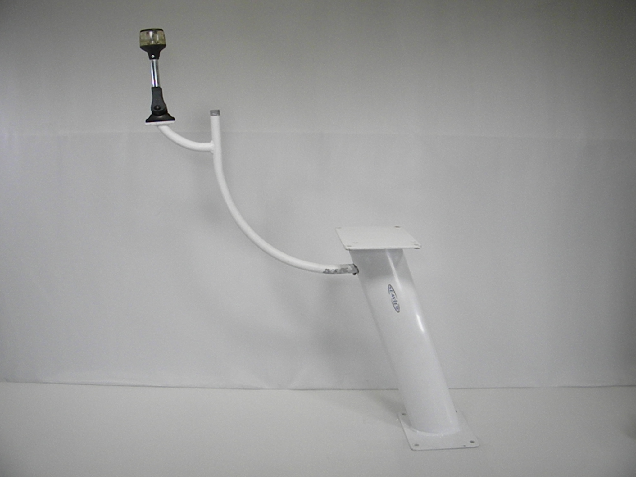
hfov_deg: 63.4
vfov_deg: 49.7
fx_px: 514
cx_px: 318
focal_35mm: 28
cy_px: 238
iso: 720
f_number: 3.5
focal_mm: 5
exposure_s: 1/806
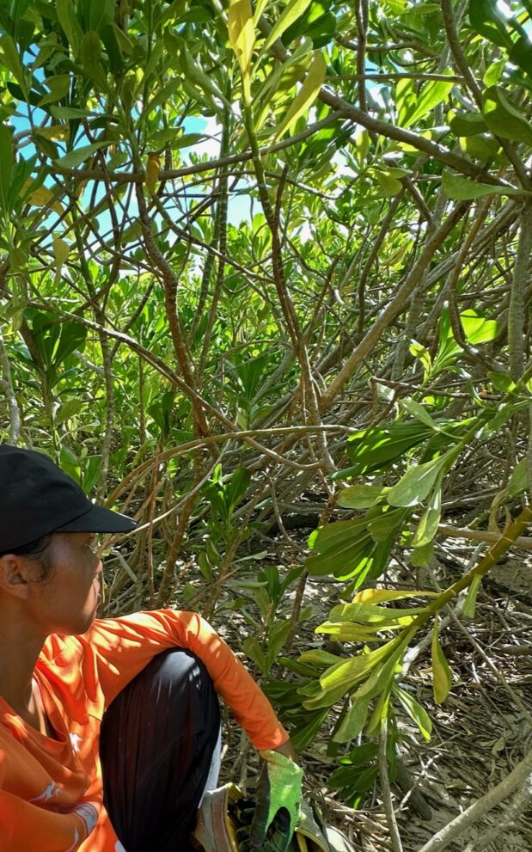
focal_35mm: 23
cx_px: 116
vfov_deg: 76.3
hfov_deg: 50.2
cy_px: 509
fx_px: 534
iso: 40
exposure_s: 1/260
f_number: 2.2
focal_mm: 2.22
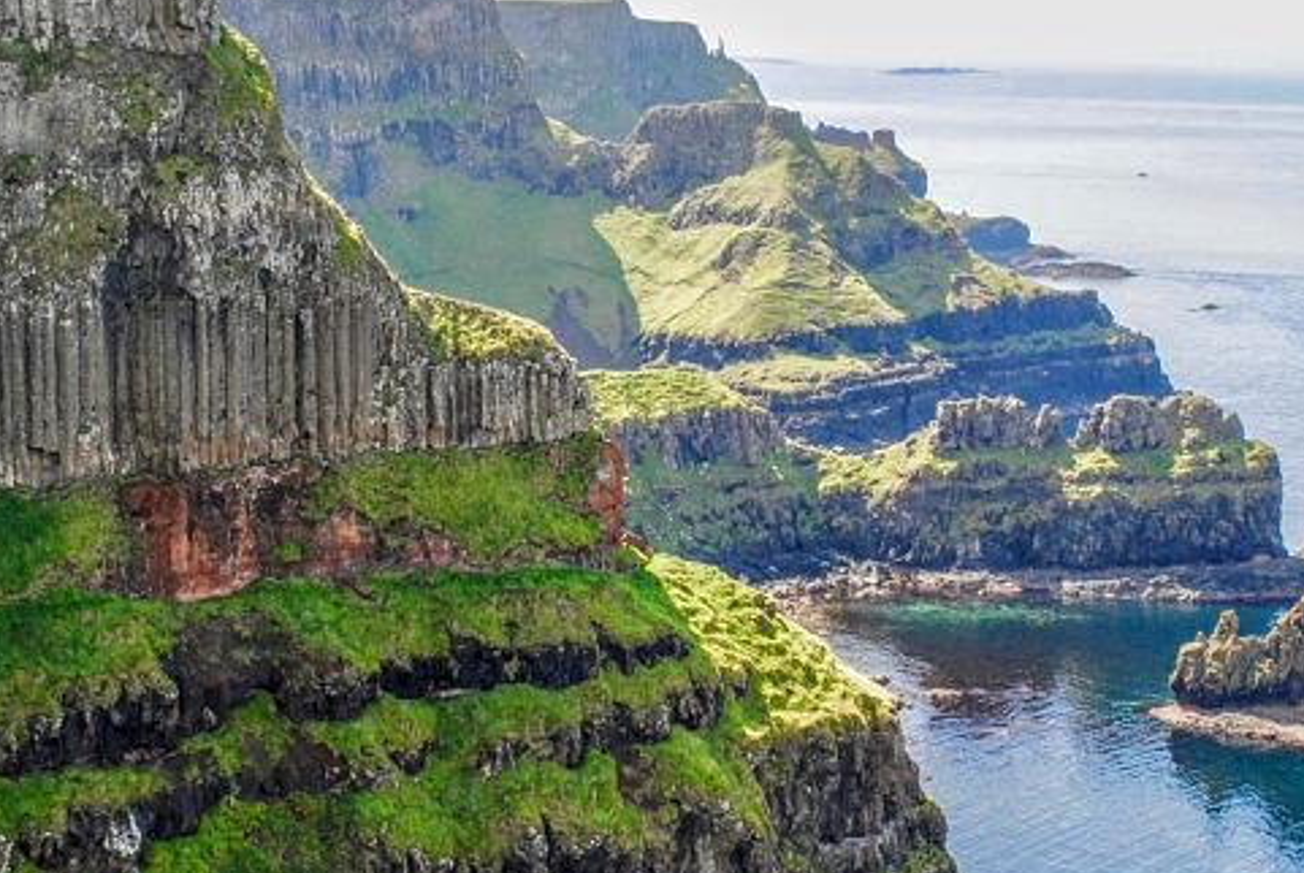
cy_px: 423
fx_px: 2756
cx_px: 727
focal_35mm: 76
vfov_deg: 18.0
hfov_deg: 26.6
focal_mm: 28
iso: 100
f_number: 5.6
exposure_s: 1/125
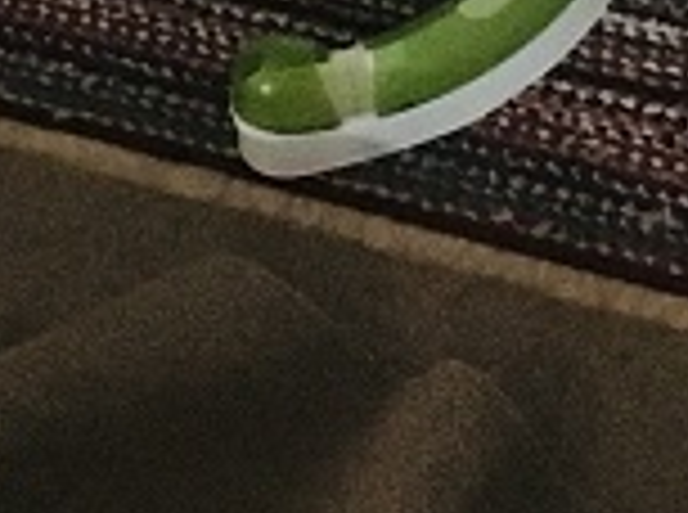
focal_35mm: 228
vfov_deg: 6.5
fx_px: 4521
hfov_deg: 8.7
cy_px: -76
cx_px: 148
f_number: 2.2
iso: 320
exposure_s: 1/15
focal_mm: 4.15
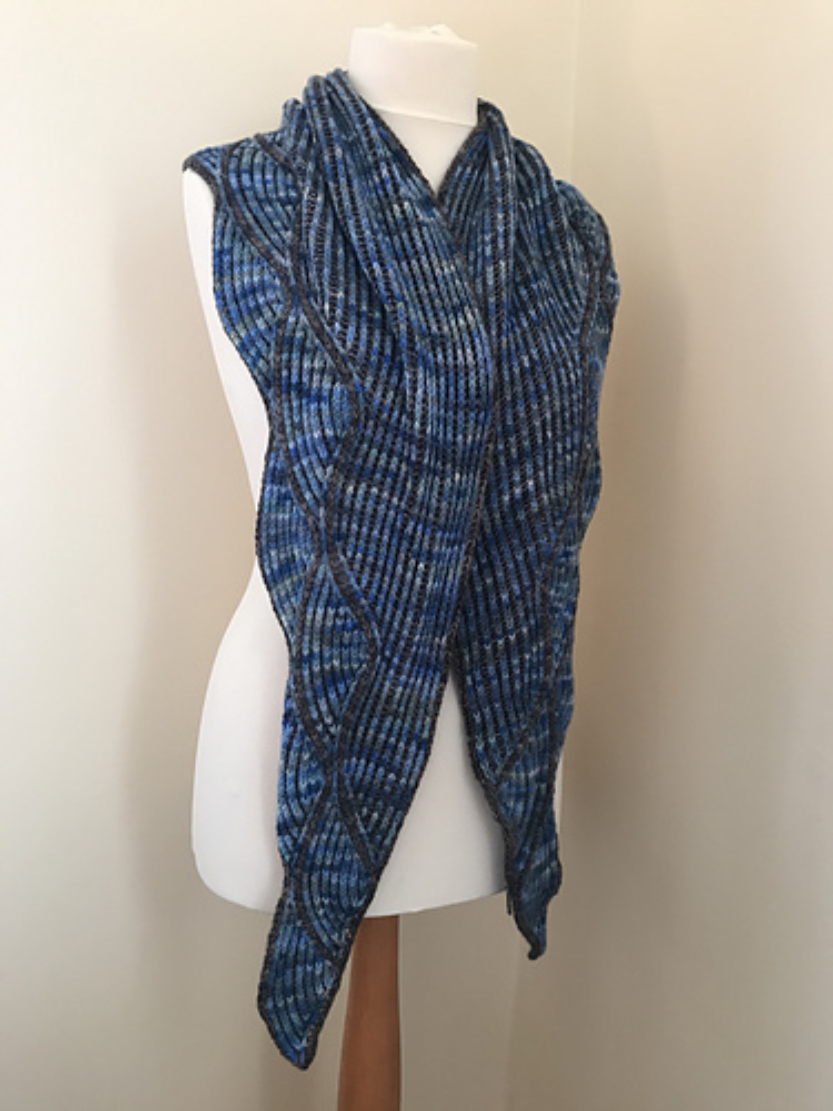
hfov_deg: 49.7
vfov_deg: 63.4
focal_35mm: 28
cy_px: 556
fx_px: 898
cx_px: 416
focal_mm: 3.99
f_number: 1.8
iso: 40
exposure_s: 1/25
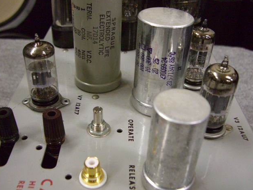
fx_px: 285
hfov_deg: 47.9
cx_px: 124
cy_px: 94
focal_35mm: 39
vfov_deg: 36.8
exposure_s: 1/80
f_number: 2.8
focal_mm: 7.9
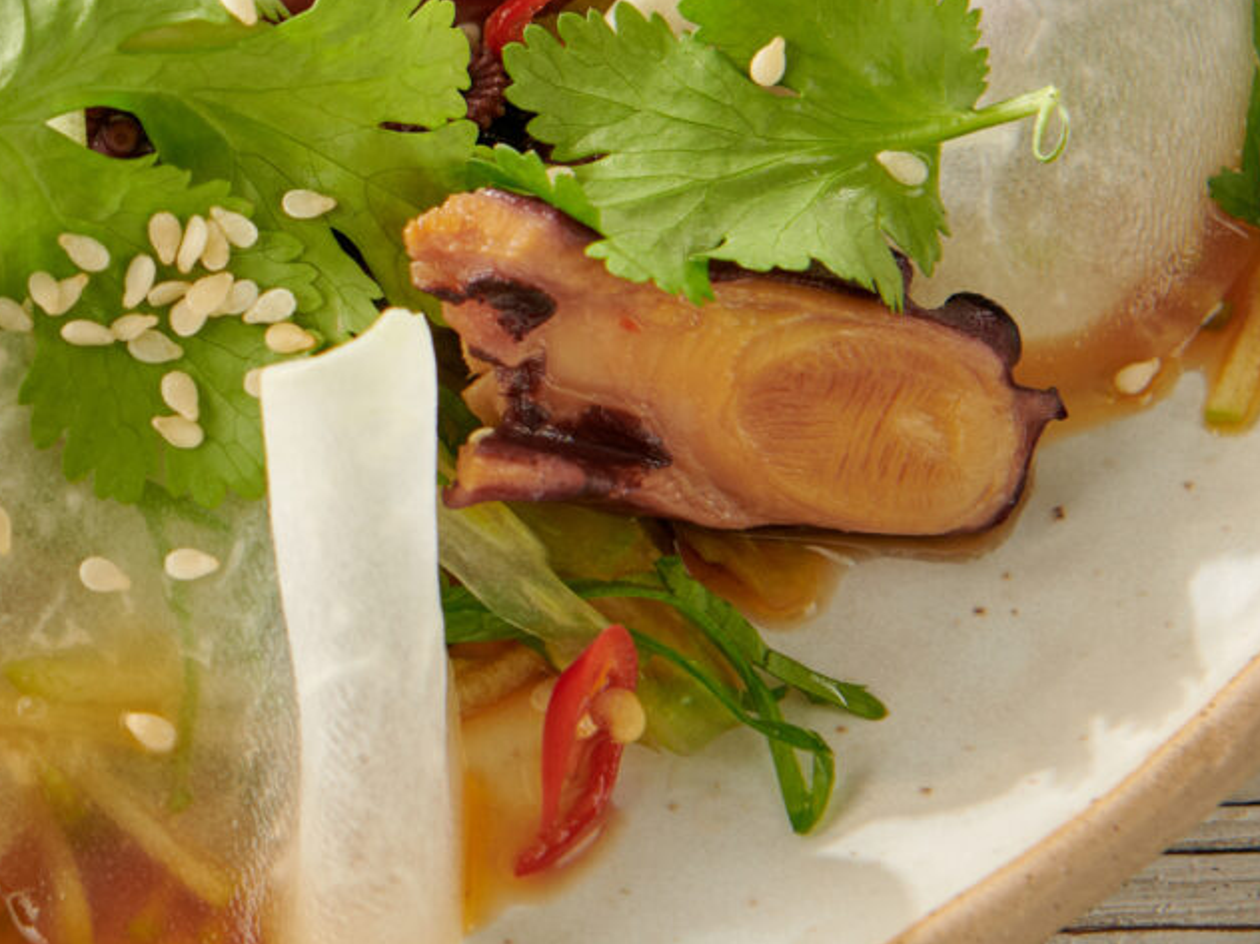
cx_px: 34
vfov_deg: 6.1
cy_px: 65
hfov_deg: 8.1
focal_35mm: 242
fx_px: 8807
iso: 80
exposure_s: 1/125
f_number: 7.1
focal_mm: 62
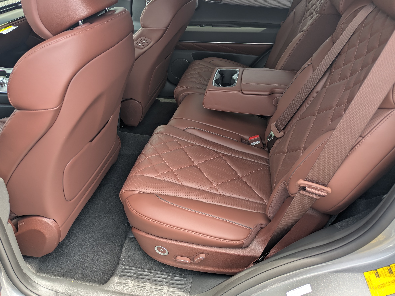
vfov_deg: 53.0
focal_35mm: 26
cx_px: 205
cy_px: 136
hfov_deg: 67.3
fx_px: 297
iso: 39
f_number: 1.85
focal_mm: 6.81
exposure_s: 1/210
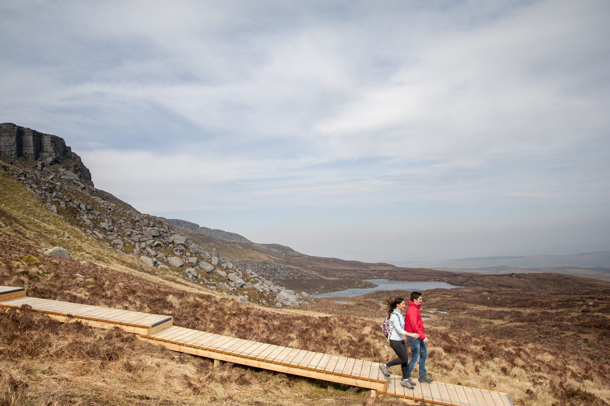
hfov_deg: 73.8
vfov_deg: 53.1
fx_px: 406
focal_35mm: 24
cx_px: 305
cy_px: 203
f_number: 7.1
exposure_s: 1/250
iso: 200
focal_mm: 24
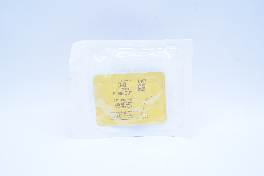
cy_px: 88
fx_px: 297
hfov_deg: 48.0
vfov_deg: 32.9
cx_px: 132
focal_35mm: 40
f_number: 13
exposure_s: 1/10
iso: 400
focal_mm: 27
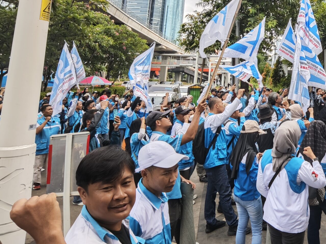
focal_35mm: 28
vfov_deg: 45.5
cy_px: 29
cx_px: 314
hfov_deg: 52.6
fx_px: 264
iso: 125
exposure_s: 1/100
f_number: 2.2
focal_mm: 2.16
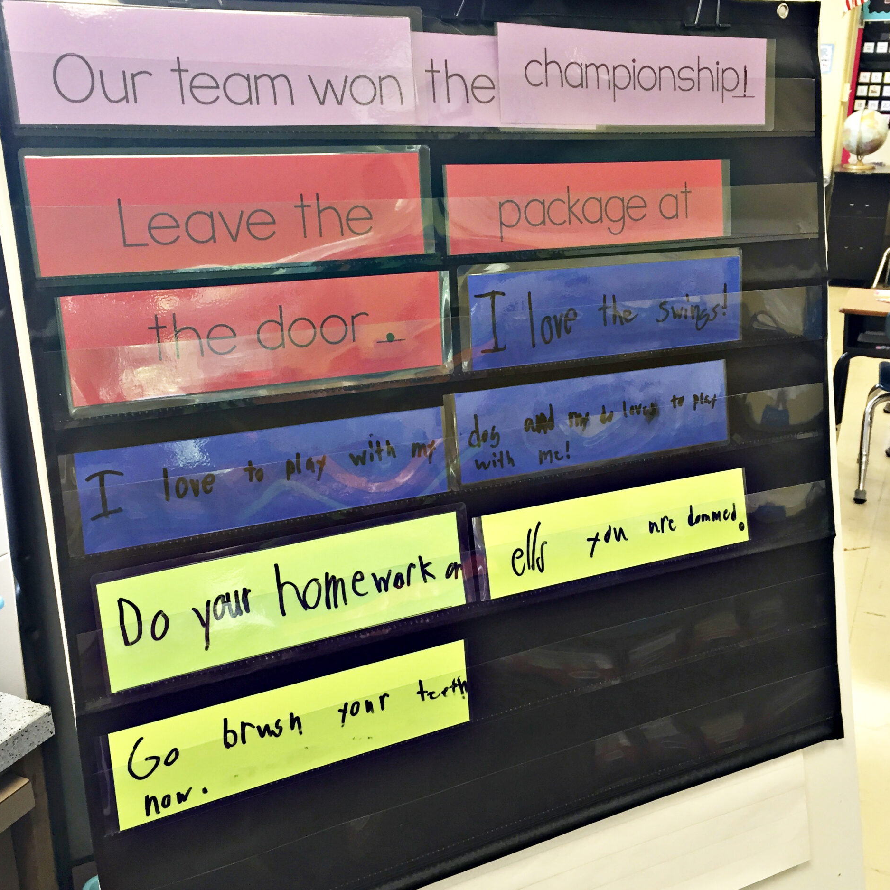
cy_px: 436
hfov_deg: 47.2
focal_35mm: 35
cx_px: 451
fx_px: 1018
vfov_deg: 47.2
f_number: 2.2
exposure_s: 1/30
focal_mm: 4.15
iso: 64
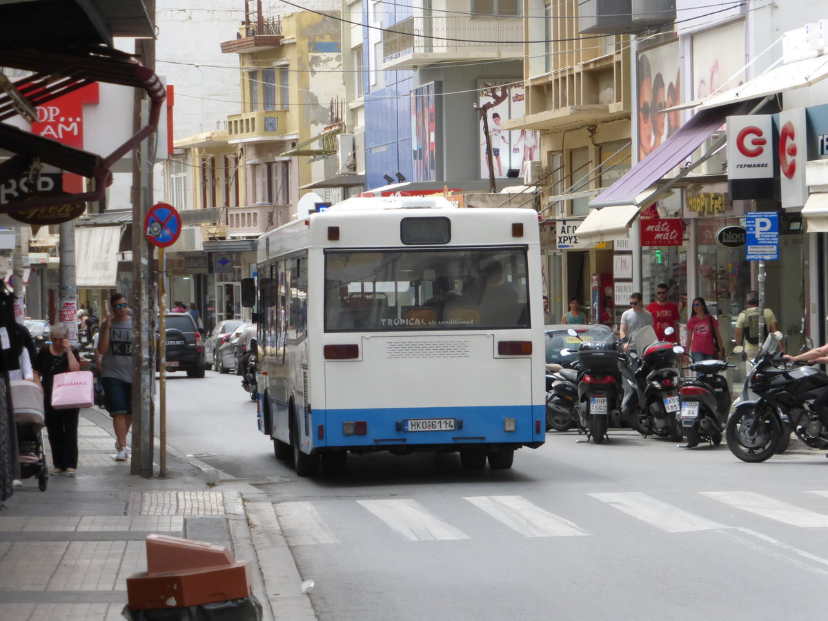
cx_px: 414
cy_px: 310
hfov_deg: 14.4
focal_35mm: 137
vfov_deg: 10.8
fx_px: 3277
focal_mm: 24.4
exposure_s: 1/500
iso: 250
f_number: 5.4
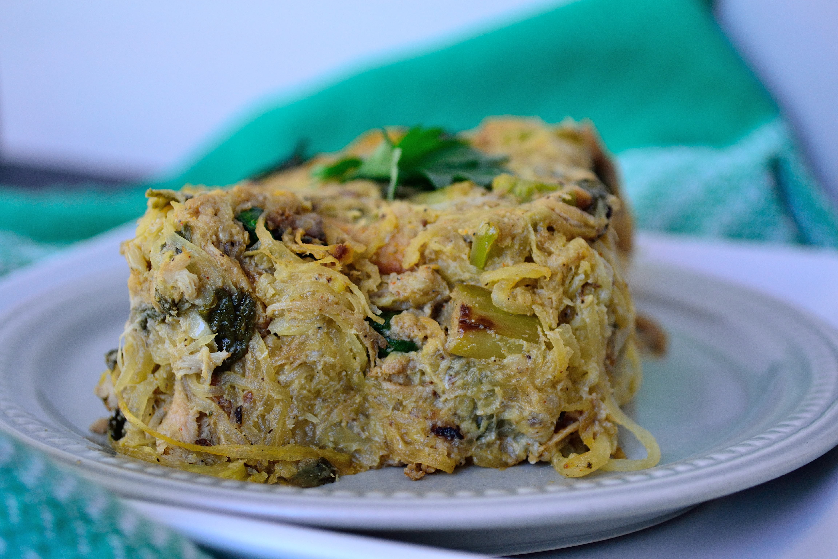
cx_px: 419
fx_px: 1397
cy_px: 280
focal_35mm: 60
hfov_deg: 33.4
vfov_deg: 22.6
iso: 360
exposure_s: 1/125
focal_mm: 40
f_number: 5.6
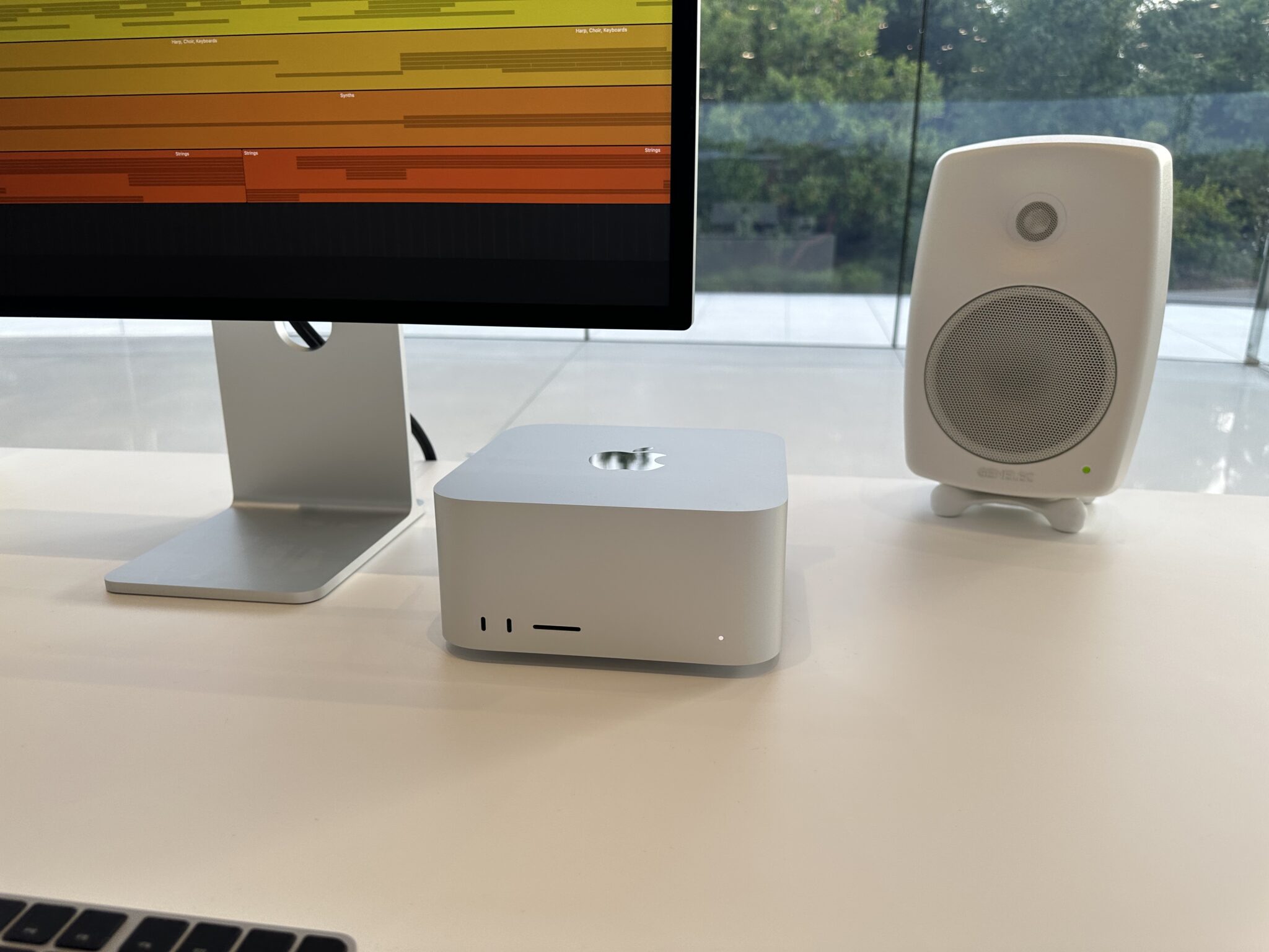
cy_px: 476
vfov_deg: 56.8
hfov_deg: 71.6
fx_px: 880
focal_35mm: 24
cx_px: 634
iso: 80
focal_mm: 6.86
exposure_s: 1/486
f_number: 1.78
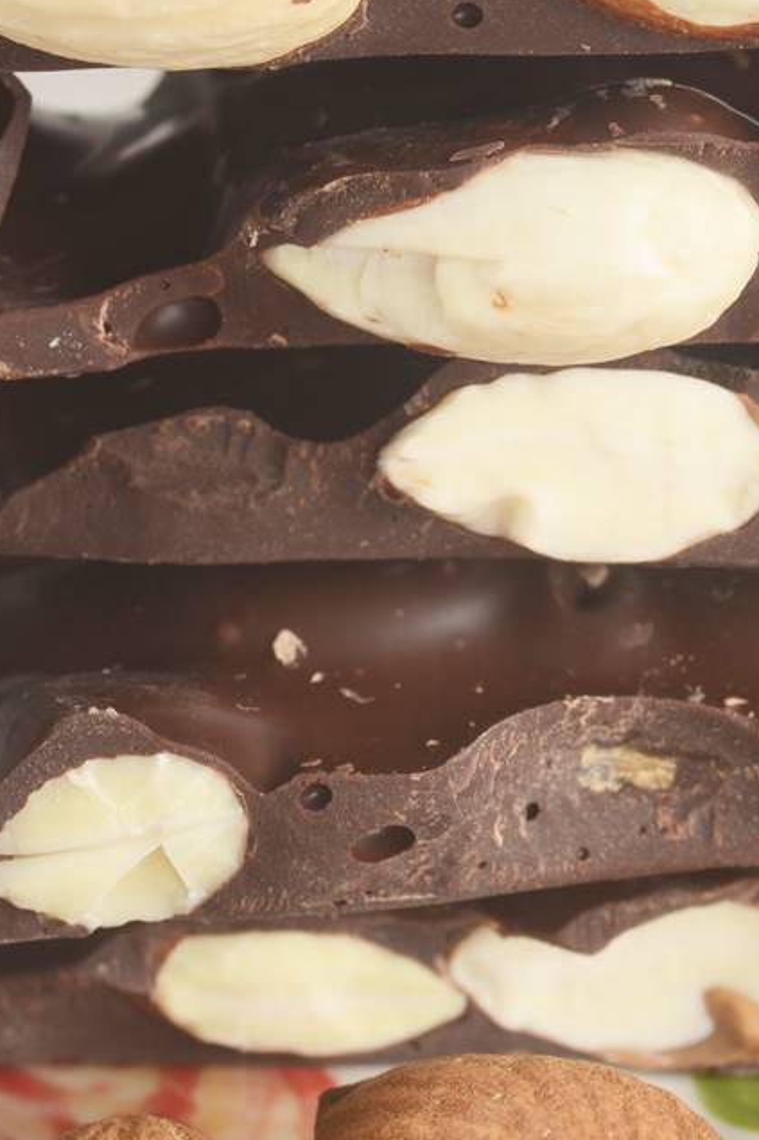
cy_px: 609
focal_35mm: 317
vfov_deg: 6.5
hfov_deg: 4.3
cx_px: 318
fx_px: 10030
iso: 100
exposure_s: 1/30
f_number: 8
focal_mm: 105
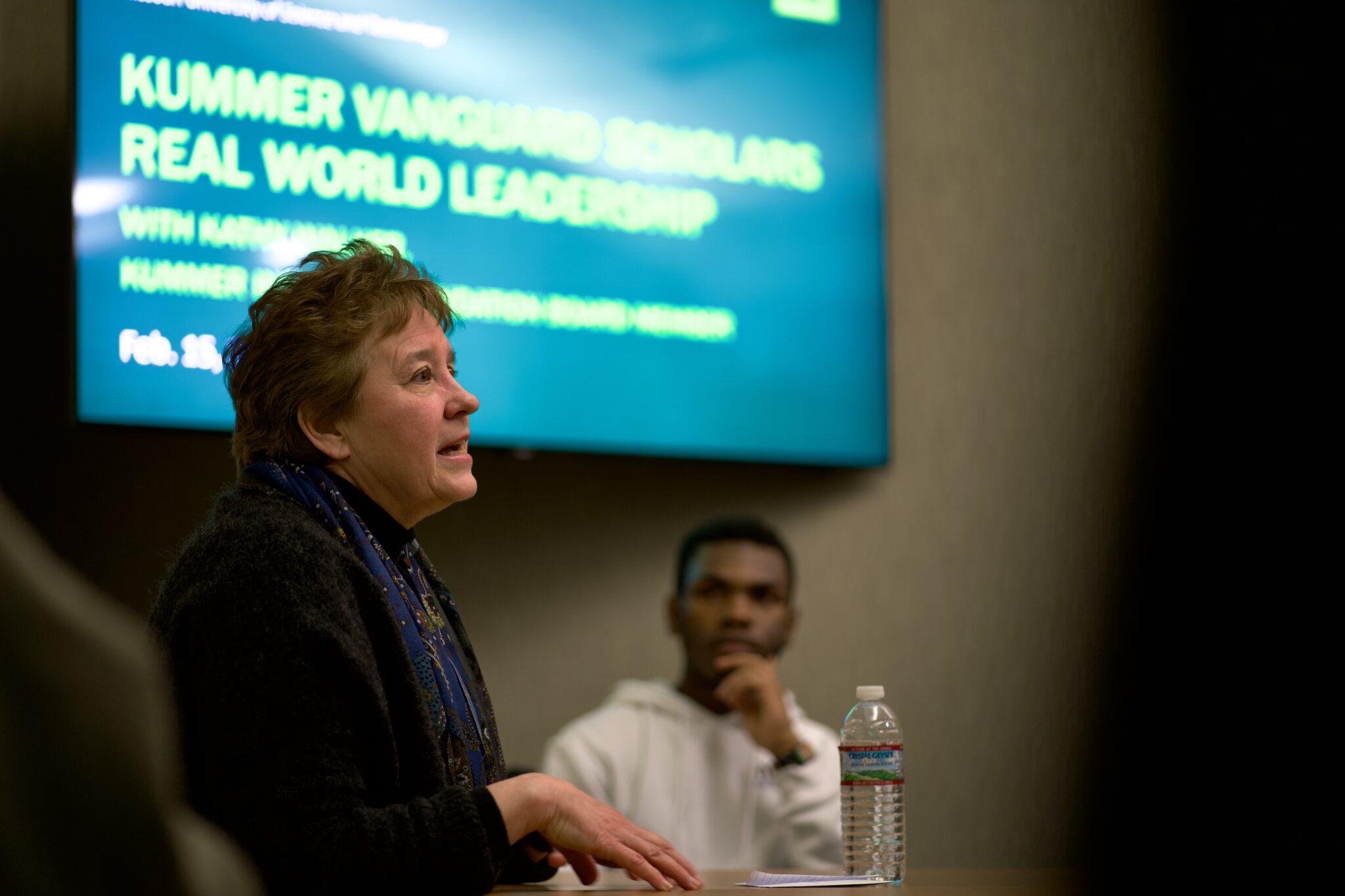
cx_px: 672
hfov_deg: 23.9
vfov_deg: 16.1
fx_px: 3175
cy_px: 448
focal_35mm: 85
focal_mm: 85
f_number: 1.8
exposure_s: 1/80
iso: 250
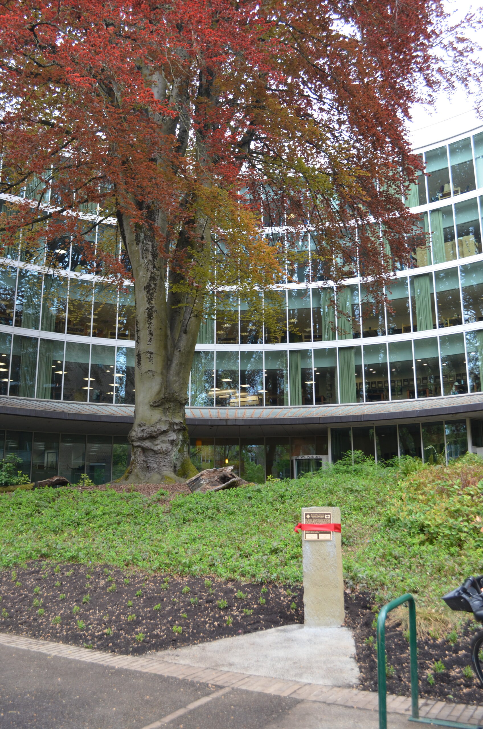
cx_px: 242
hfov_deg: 43.4
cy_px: 364
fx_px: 606
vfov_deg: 62.0
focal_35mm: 30
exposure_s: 1/125
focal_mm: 20
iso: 360
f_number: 5.6
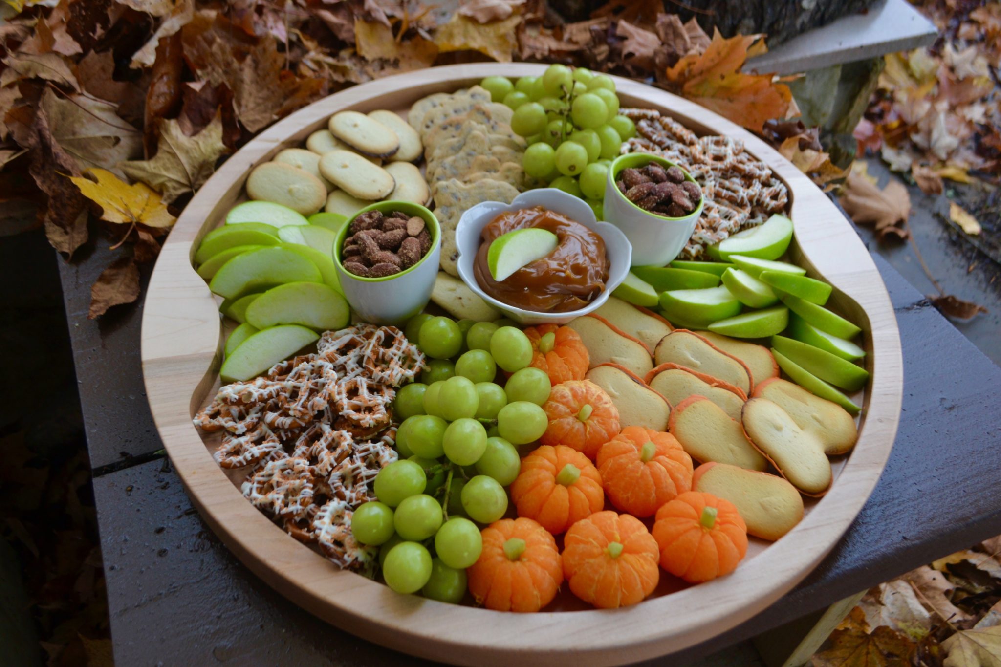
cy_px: 334
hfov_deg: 57.2
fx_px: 917
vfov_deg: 40.0
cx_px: 500
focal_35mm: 33
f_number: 5
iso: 400
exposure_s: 1/100
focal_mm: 22
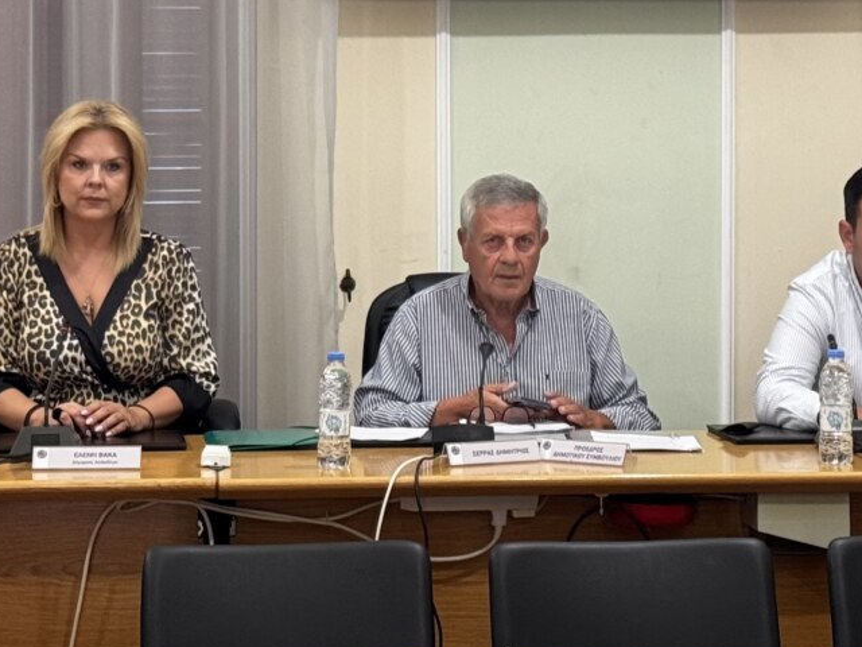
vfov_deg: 16.3
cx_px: 488
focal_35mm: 90
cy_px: 128
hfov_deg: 21.8
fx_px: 2241
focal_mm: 6.76
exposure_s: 1/50
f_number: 1.78
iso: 200
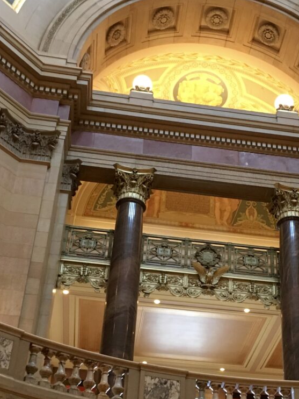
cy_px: 265
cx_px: 203
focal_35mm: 60
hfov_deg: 24.3
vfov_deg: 31.9
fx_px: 691
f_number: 2.2
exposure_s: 1/30
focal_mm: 4.15
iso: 100
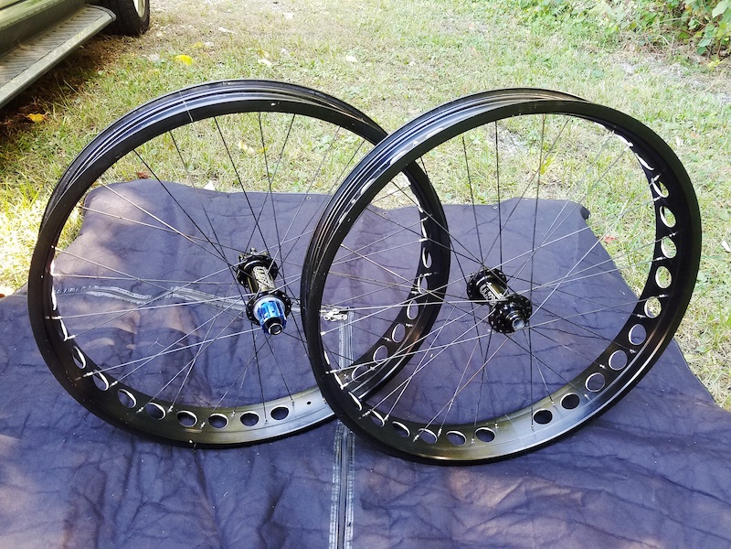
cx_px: 366
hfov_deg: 67.3
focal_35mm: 26
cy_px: 274
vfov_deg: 53.1
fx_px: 549
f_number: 1.7
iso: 125
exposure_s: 1/33
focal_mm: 4.2
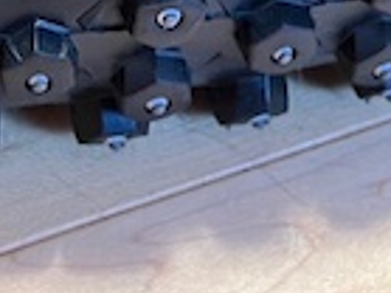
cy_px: -420
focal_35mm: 150
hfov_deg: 13.1
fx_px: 1693
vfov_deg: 8.9
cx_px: 84
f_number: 1.5
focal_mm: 5.7
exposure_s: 1/40
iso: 500
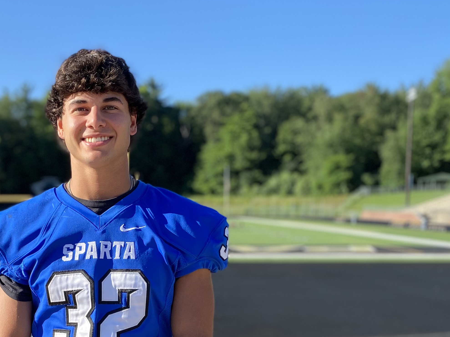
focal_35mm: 53
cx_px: 116
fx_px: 689
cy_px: 304
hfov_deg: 35.4
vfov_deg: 26.6
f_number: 1.8
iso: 32
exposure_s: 1/1082
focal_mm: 4.25
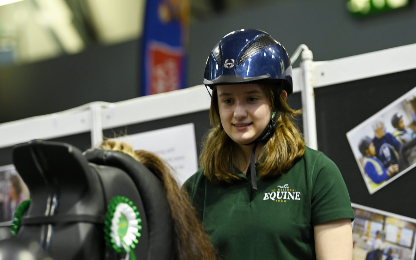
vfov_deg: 7.2
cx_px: 175
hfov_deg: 11.4
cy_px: 183
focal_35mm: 183
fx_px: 2075
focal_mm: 135
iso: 2000
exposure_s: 1/100
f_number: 3.5
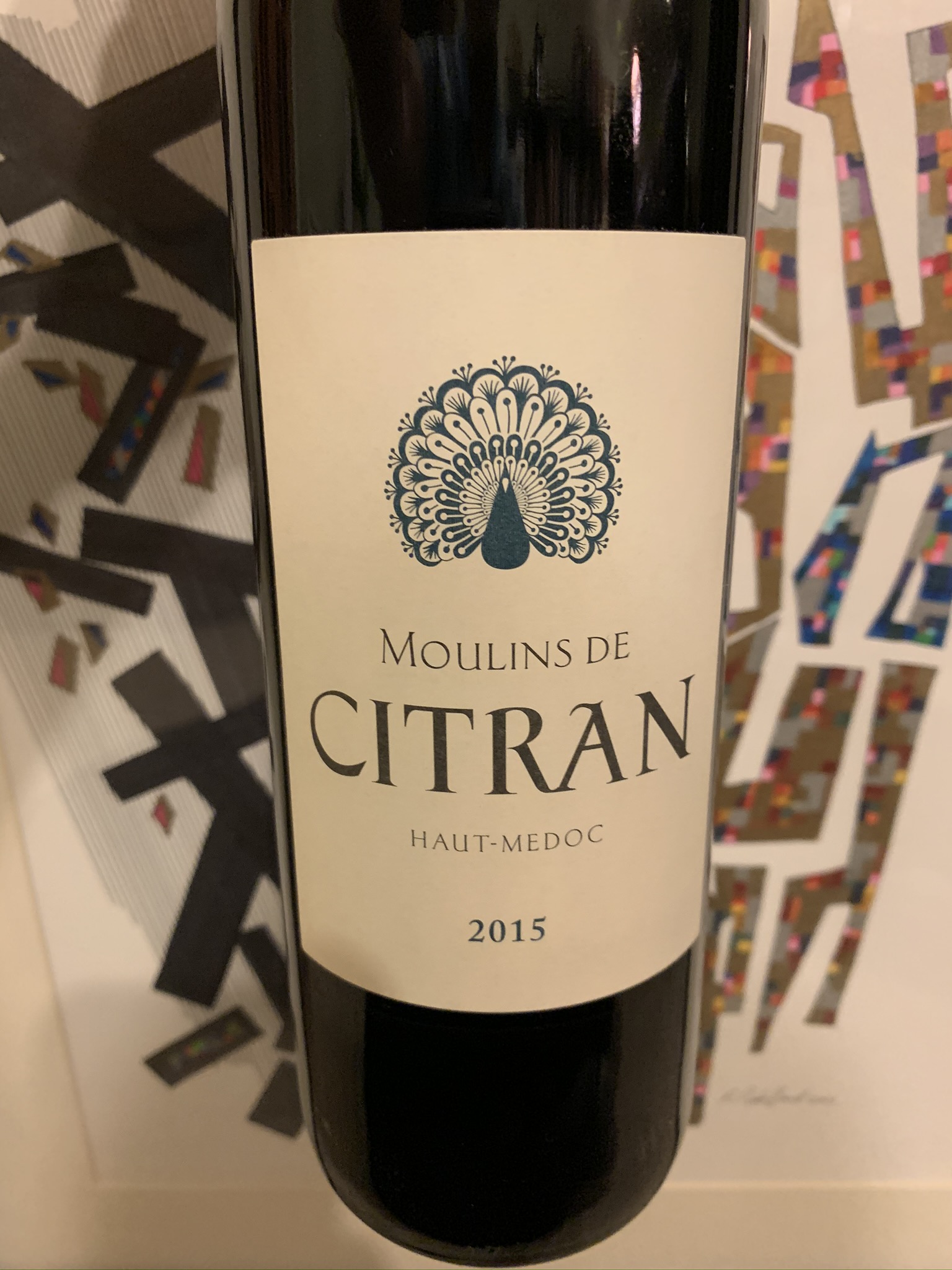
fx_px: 953
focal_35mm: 26
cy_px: 635
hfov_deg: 53.1
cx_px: 476
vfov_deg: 67.3
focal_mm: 4.25
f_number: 1.8
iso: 400
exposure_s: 1/40
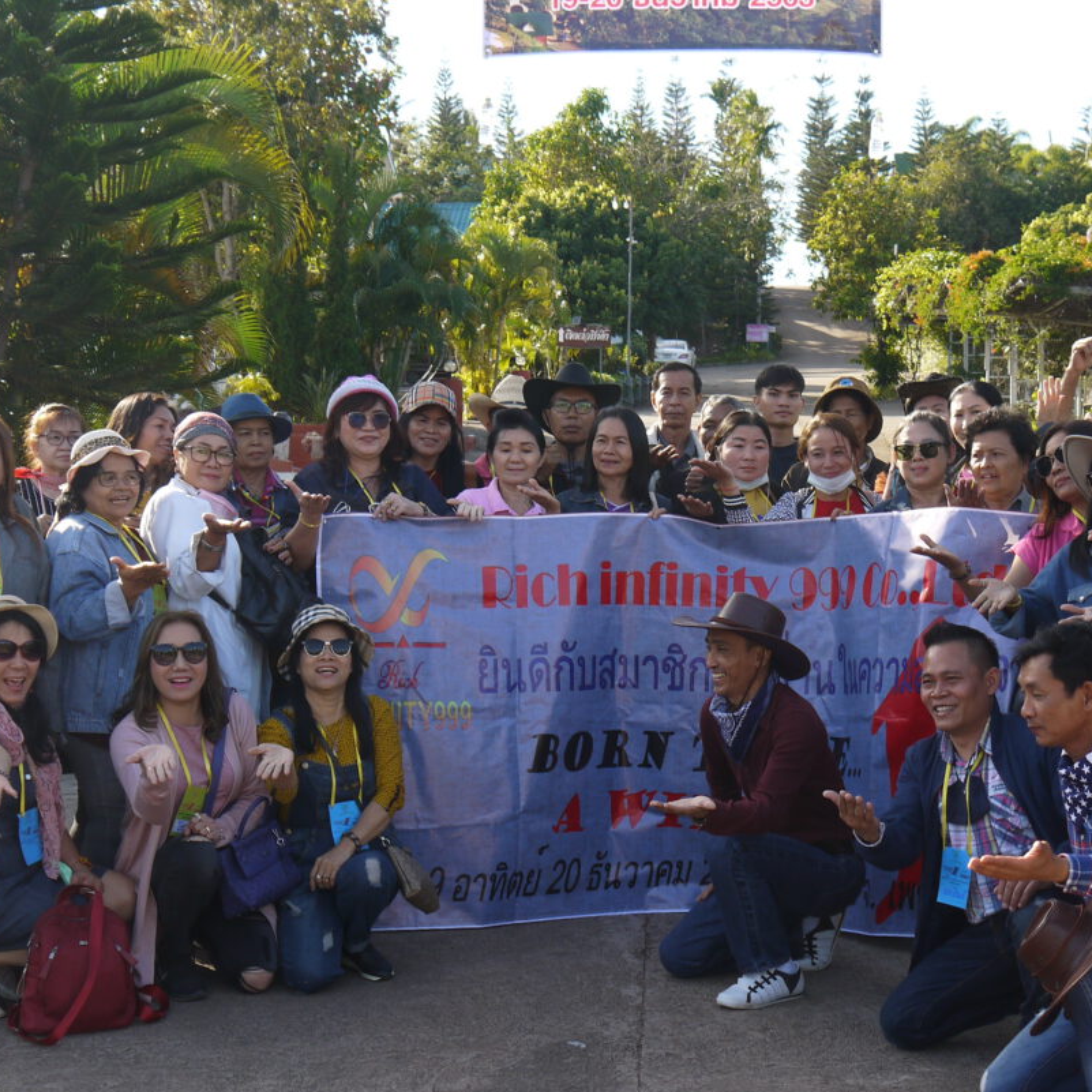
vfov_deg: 28.2
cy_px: 524
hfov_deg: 28.1
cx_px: 680
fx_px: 2177
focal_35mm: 61
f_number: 5.6
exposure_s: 1/200
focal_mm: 18
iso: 160
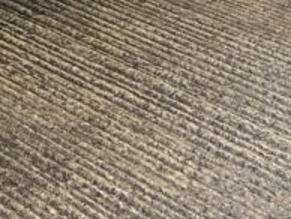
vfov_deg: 9.4
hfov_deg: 13.7
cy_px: -340
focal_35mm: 137
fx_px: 1153
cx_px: -110
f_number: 1.5
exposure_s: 1/473
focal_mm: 5.7
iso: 50
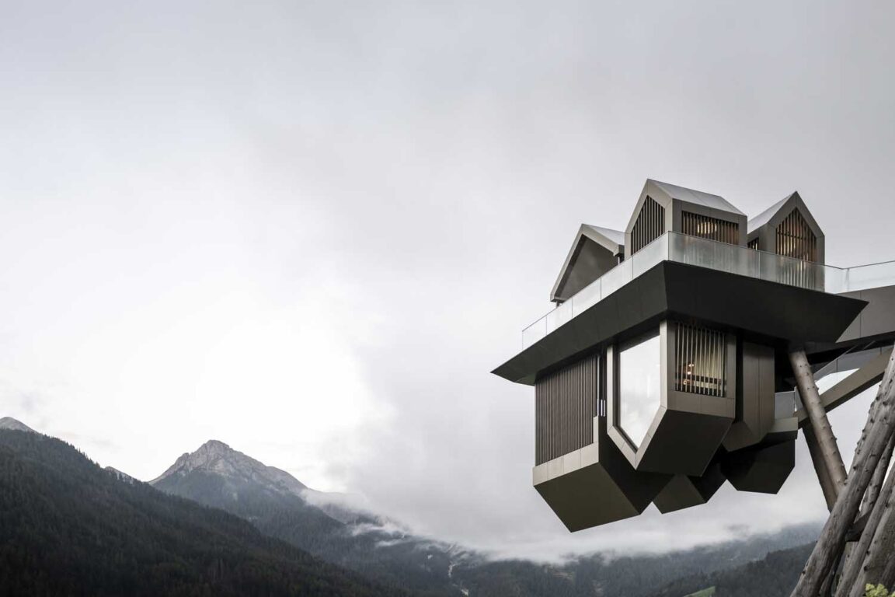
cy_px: 298
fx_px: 870
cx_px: 448
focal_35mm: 35
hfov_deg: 54.4
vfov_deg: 37.9
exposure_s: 1/160
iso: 250
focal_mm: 35
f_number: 3.5
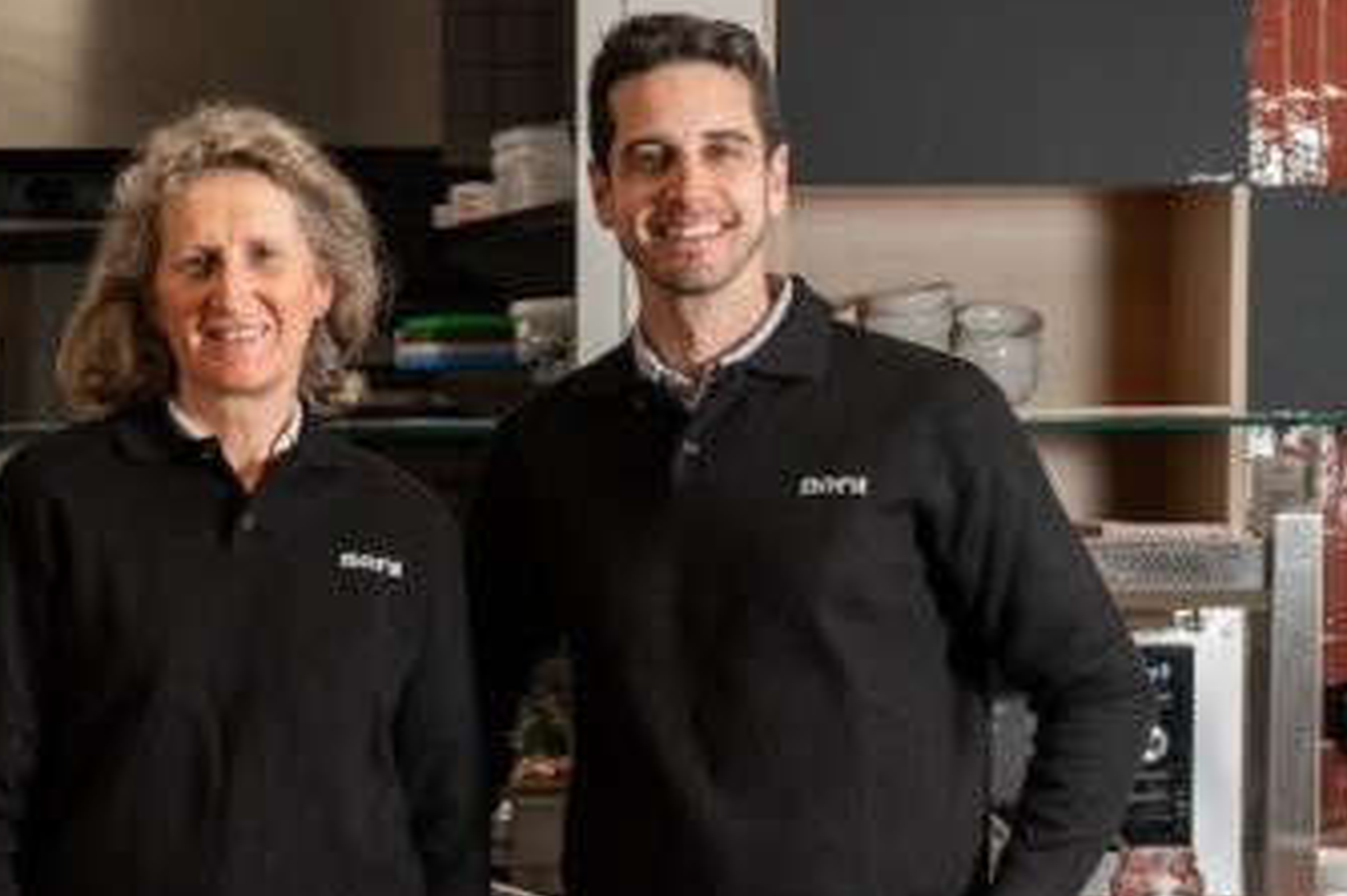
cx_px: 213
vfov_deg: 9.5
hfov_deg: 14.3
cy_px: 956
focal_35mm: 143
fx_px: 5348
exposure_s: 1/100
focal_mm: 55
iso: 800
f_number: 6.3
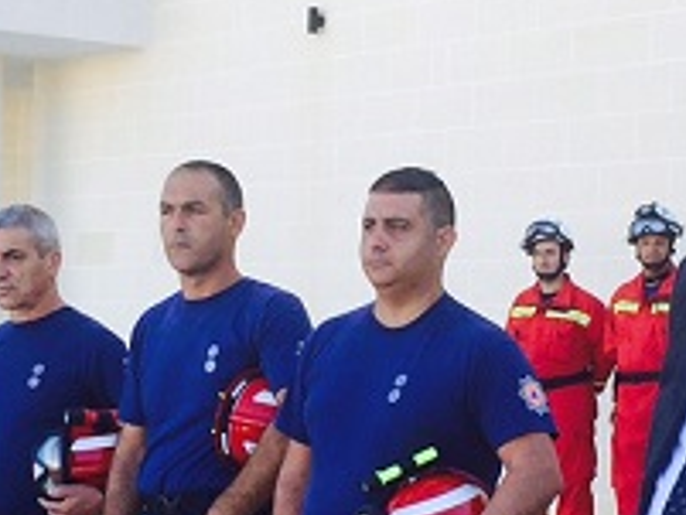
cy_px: 389
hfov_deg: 18.2
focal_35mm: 108
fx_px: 2142
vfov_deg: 13.7
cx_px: 362
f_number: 2.2
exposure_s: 1/380
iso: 32
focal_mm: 4.15
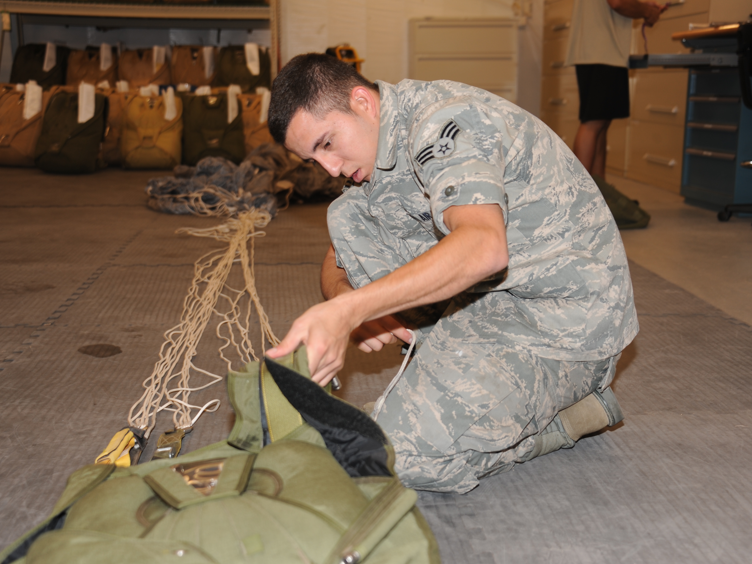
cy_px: 280
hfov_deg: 36.2
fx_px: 1151
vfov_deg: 27.5
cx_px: 382
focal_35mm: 53
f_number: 5
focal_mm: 48
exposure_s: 1/60
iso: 200
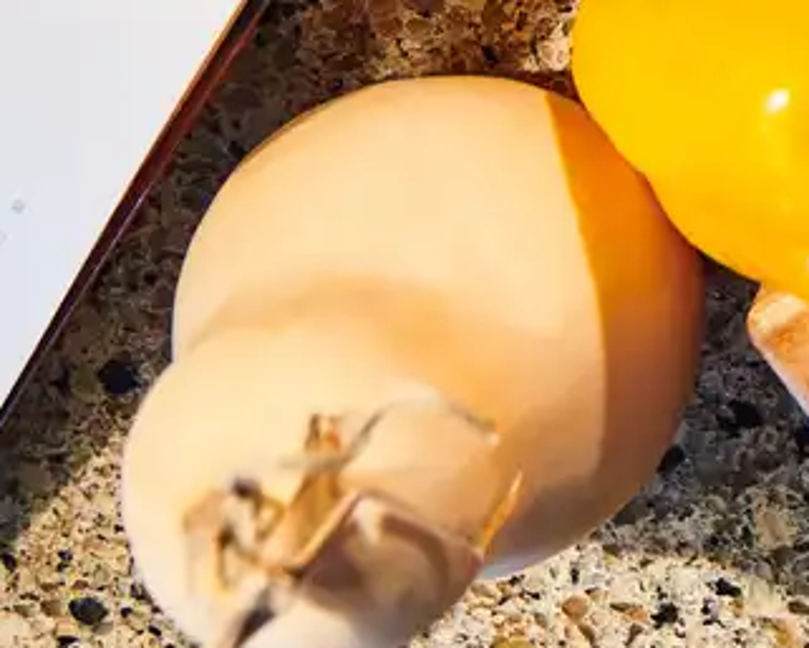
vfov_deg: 8.0
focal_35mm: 187
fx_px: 4479
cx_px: 1835
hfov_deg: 9.4
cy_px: -478
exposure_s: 1/160
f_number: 2.8
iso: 640
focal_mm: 32
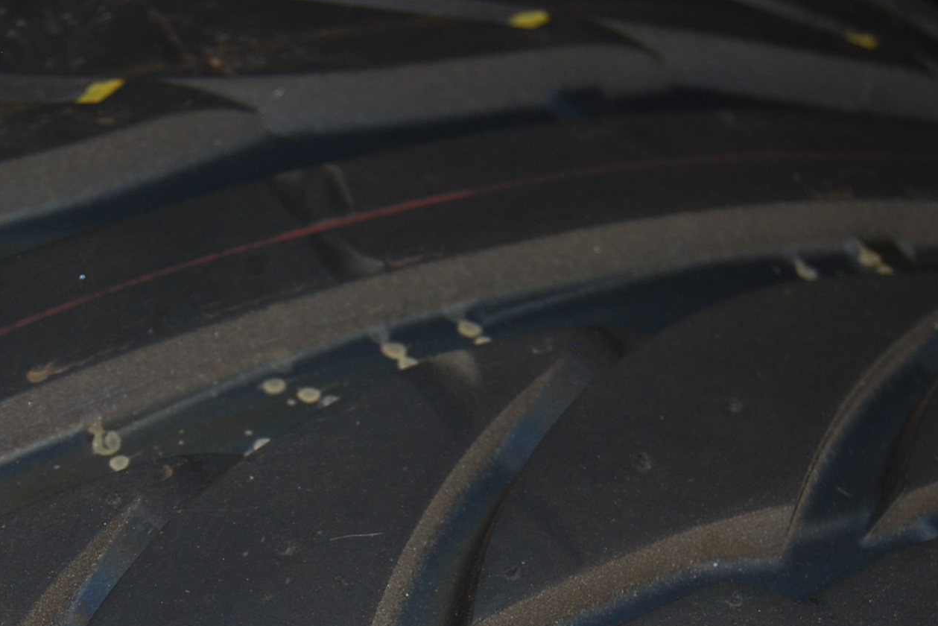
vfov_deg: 12.6
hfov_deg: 19.0
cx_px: 290
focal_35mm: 107
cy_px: 658
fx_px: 2792
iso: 200
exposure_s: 1/60
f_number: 4.5
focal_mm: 31
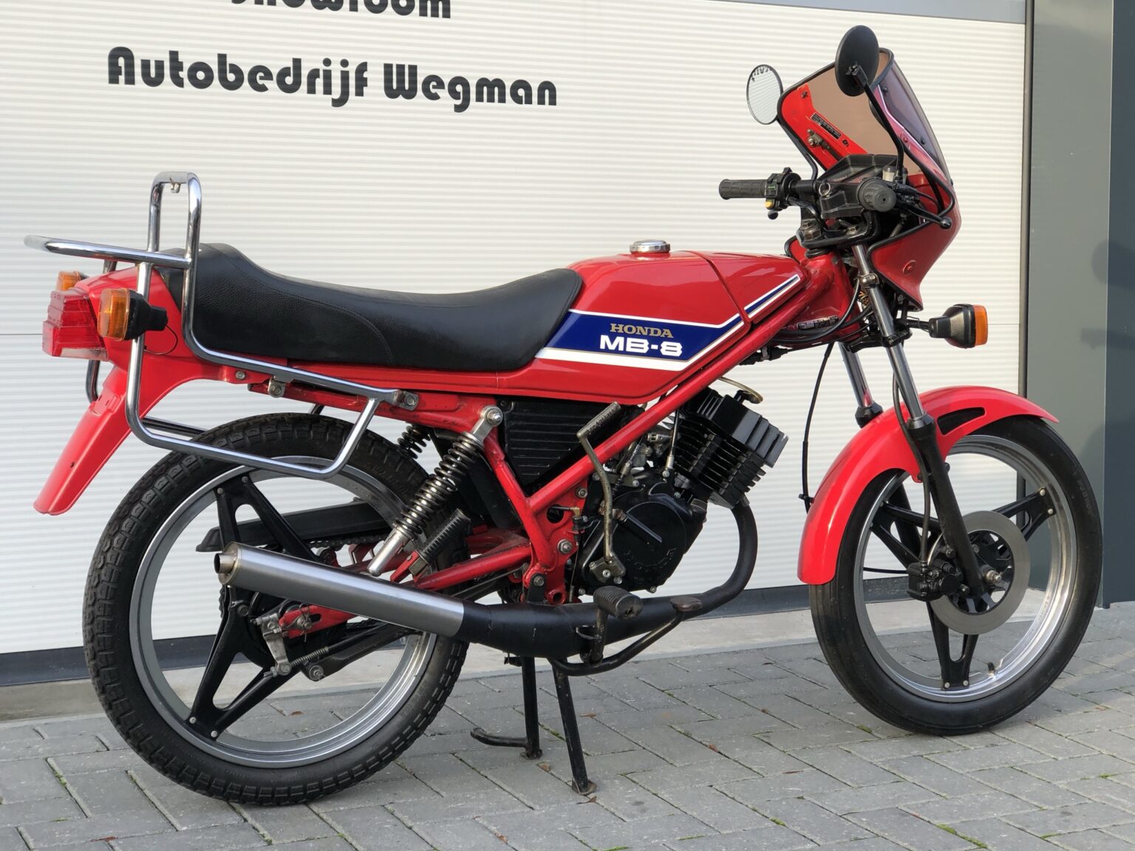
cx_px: 568
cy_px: 426
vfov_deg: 25.7
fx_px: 1869
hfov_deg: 33.8
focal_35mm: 57
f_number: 2.8
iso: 25
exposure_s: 1/121
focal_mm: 6.6
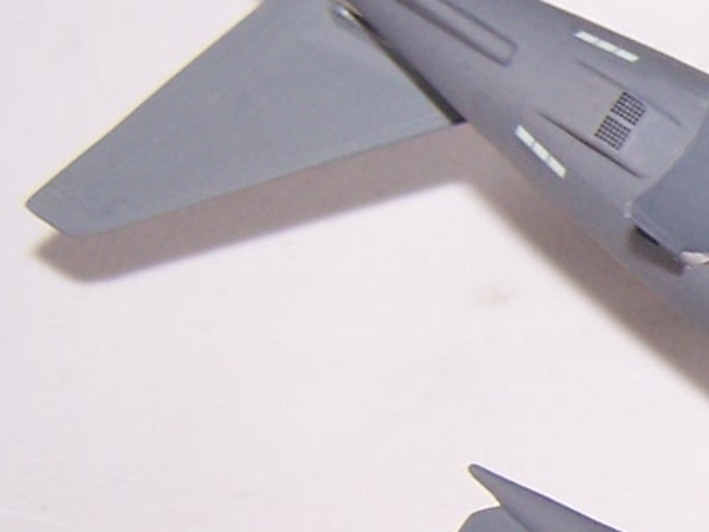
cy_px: 432
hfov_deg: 12.9
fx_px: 2847
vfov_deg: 10.6
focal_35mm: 139
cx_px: 1273
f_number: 2.8
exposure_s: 1/60
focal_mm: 6.3
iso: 80
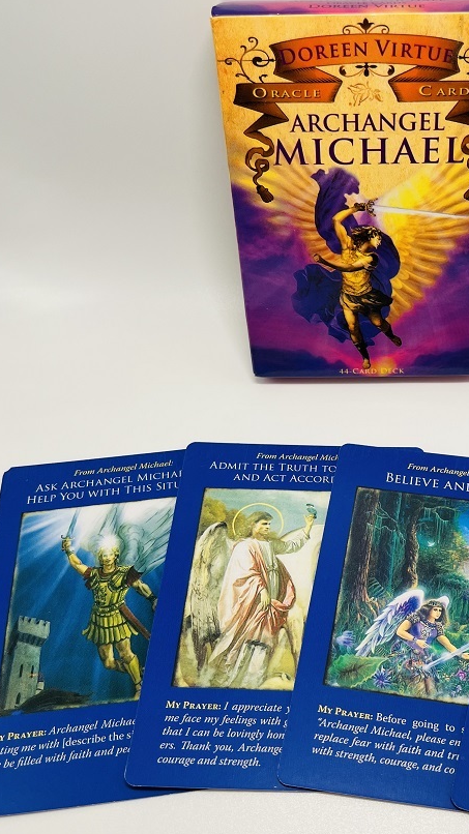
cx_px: 367
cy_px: 451
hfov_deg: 32.0
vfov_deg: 55.2
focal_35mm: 36
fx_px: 796
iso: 80
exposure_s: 1/60
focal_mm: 5.1
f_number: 1.6
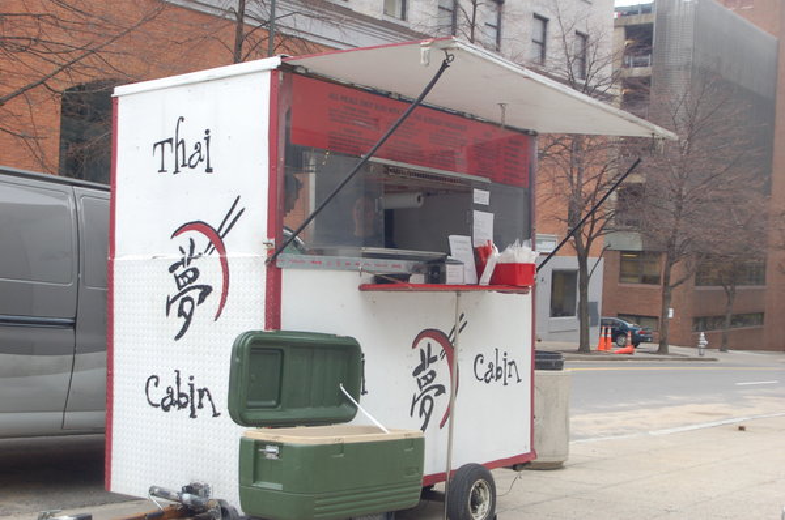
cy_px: 260
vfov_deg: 28.8
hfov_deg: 42.4
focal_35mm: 46
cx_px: 392
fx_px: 1012
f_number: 5.6
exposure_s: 1/125
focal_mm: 31
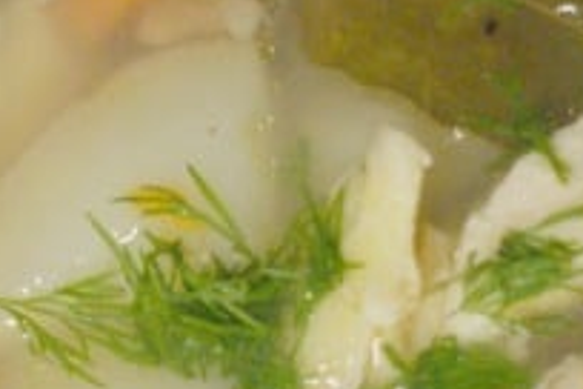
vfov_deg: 5.0
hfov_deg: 7.5
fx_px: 4469
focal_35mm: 276
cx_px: 180
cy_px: 410
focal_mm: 50
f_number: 2
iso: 800
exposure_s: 1/80
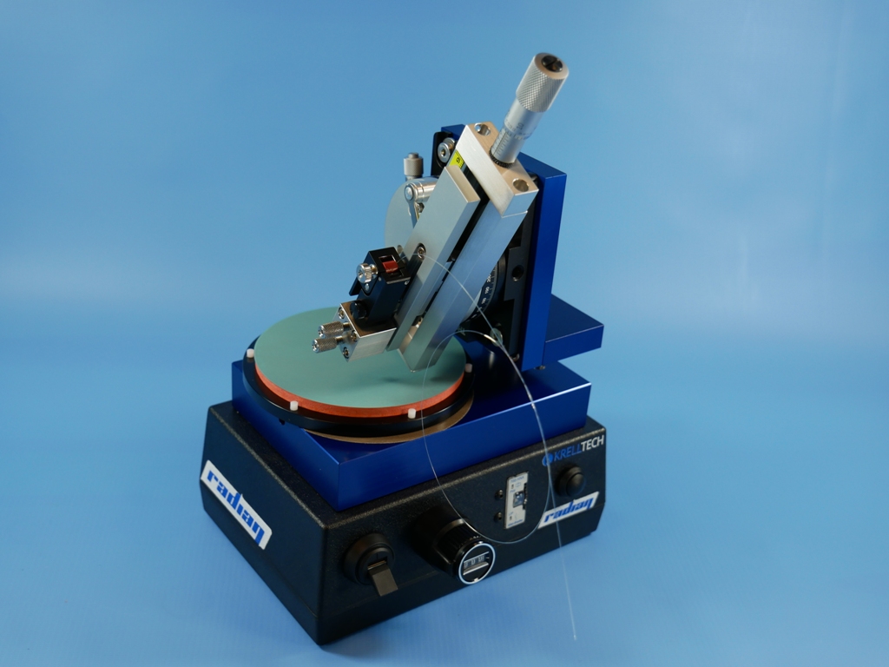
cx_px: 444
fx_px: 1130
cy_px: 334
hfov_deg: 42.9
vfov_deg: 32.9
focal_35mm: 44
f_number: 4.2
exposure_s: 1/100
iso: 200
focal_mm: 22
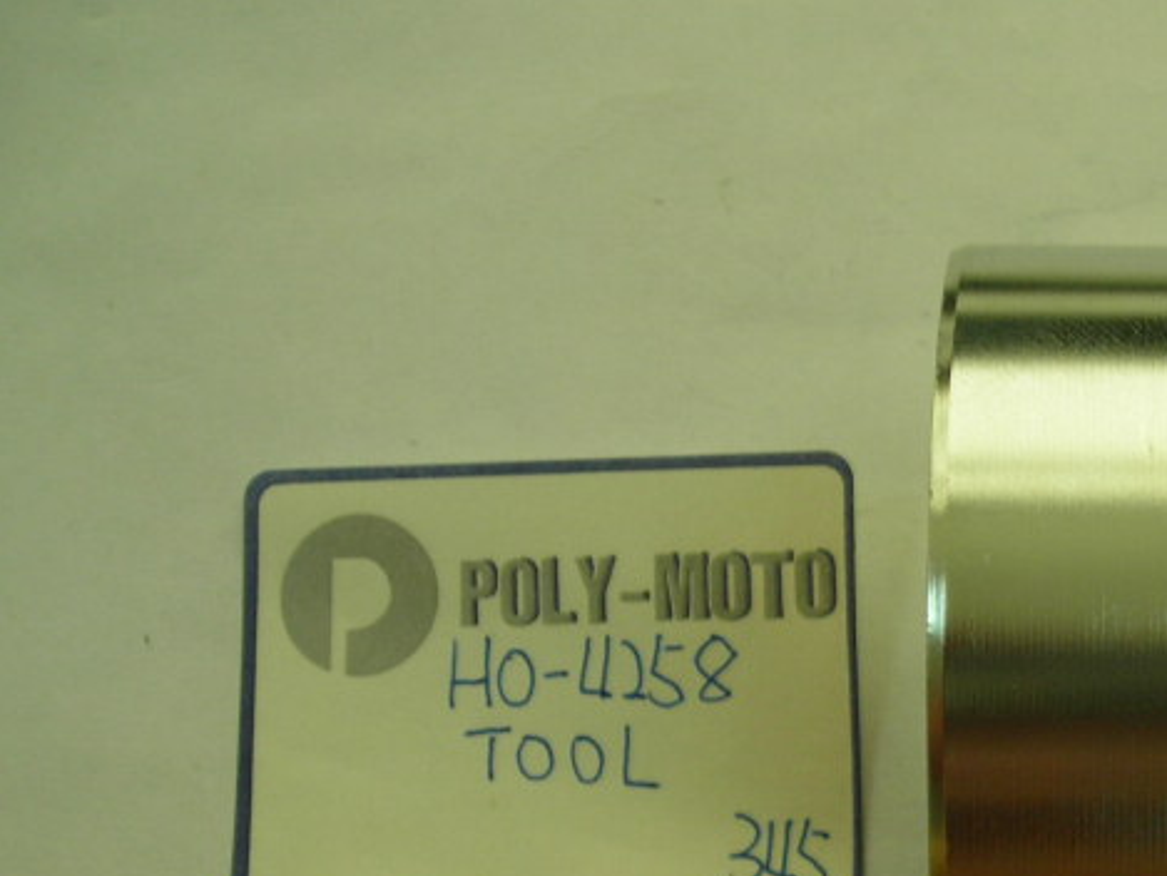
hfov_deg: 22.4
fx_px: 2799
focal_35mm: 83
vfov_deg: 17.4
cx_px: 1232
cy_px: 854
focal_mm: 6.3
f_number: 3.2
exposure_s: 1/57.8
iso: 50
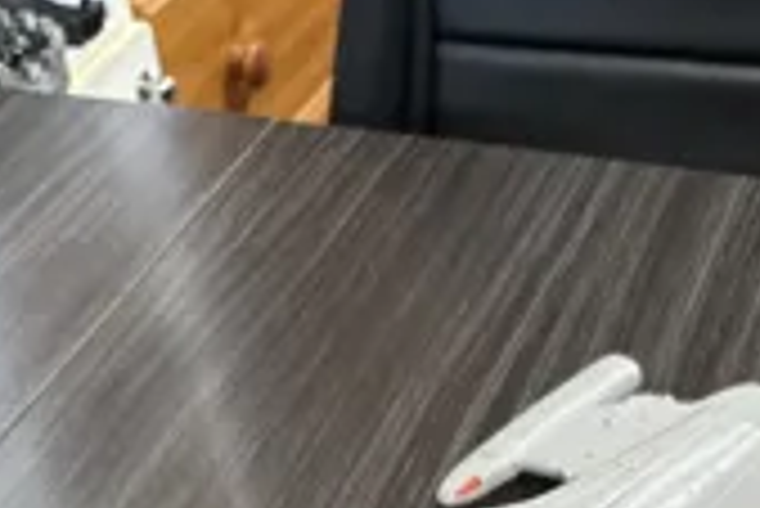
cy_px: 872
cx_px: 517
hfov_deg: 33.6
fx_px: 1247
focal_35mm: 59
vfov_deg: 18.7
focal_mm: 6.86
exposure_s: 1/50
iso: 640
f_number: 1.78
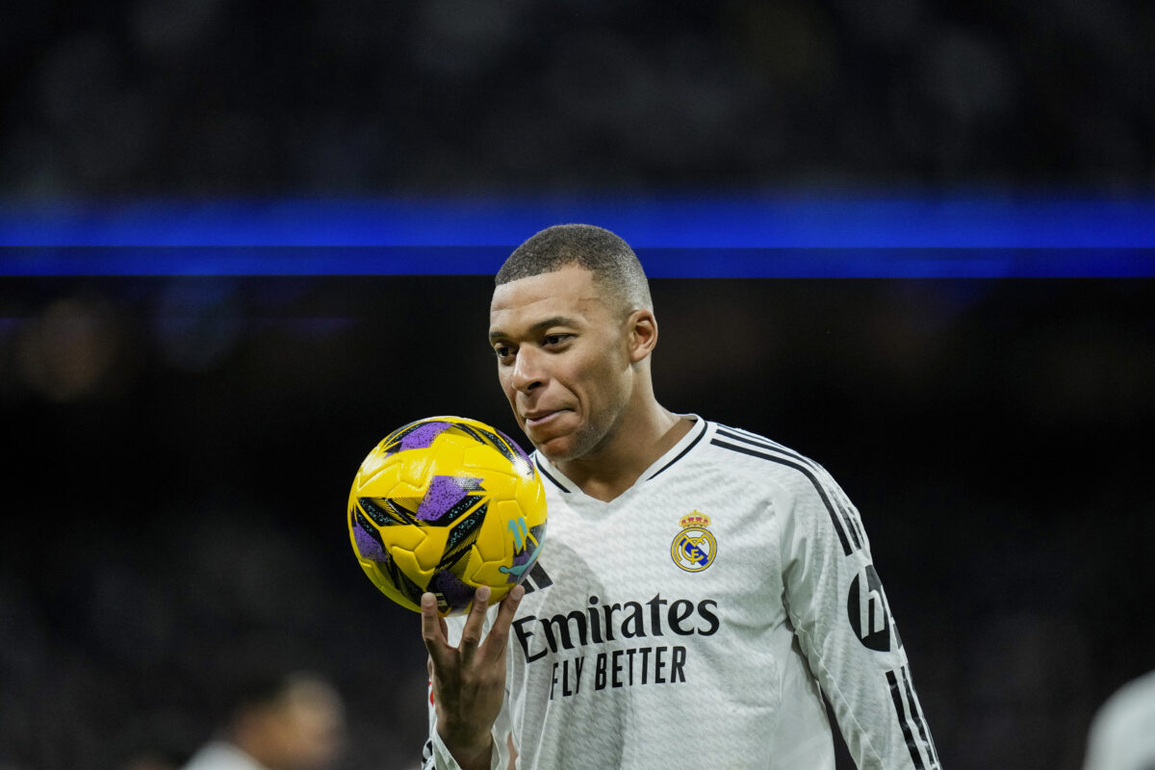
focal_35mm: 400
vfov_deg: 3.4
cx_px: 578
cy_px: 385
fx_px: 12832
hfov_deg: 5.2
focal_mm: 400
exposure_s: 1/2500
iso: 3200
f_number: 2.8
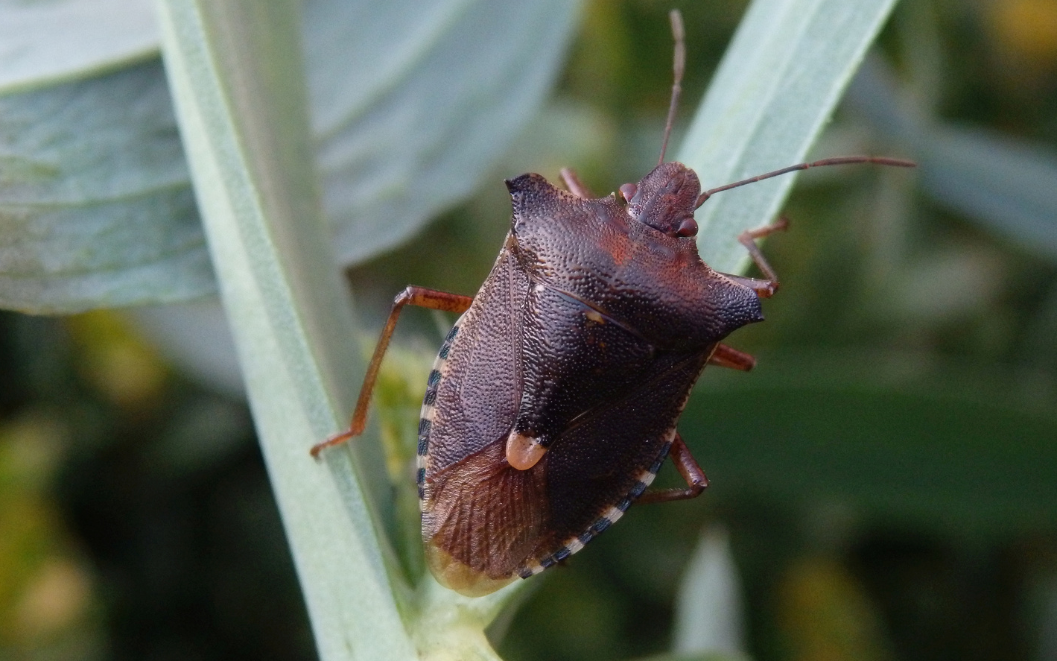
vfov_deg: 18.3
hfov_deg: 29.0
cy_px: 350
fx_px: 2045
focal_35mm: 71
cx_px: 527
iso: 800
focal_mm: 11.9
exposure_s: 1/160
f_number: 4.4
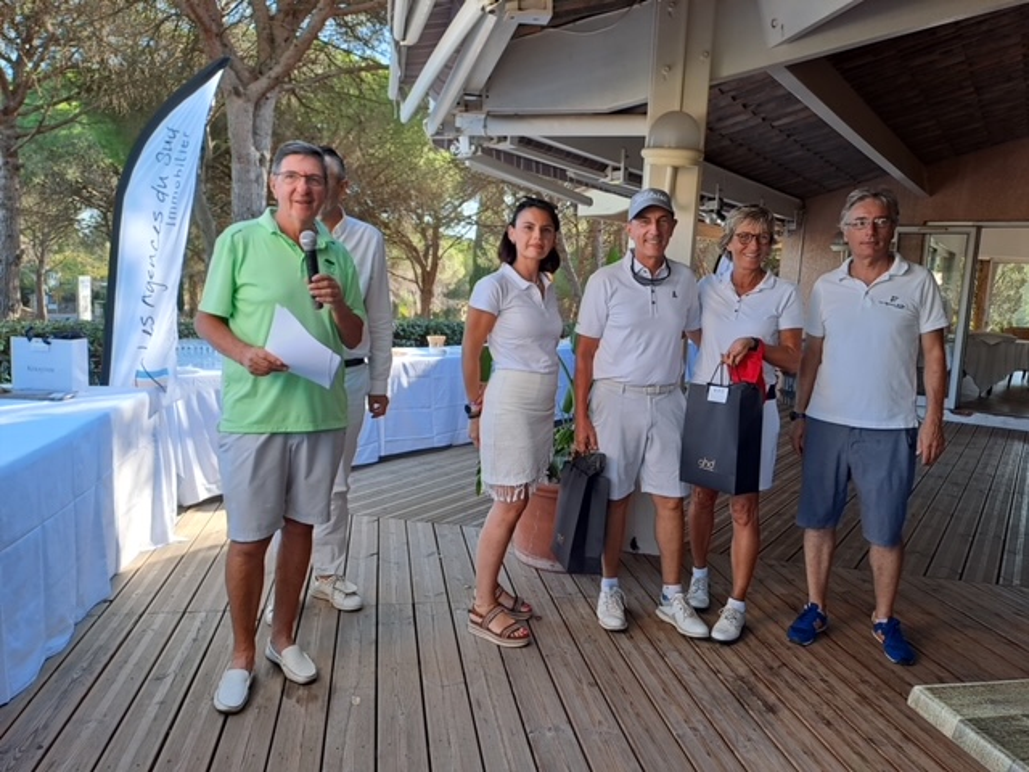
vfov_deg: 54.9
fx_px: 743
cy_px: 386
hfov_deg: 69.4
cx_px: 514
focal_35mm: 25
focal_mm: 4.65
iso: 40
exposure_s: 1/120
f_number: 1.8
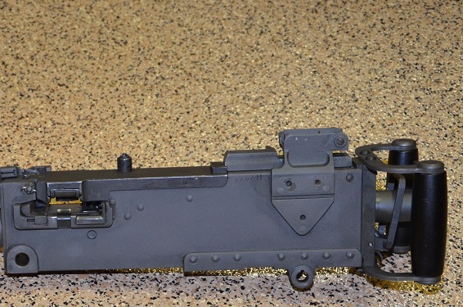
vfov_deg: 13.8
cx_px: -15
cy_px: 241
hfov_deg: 20.1
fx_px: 1258
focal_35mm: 98
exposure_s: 1/60
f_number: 4.2
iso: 800
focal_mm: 30
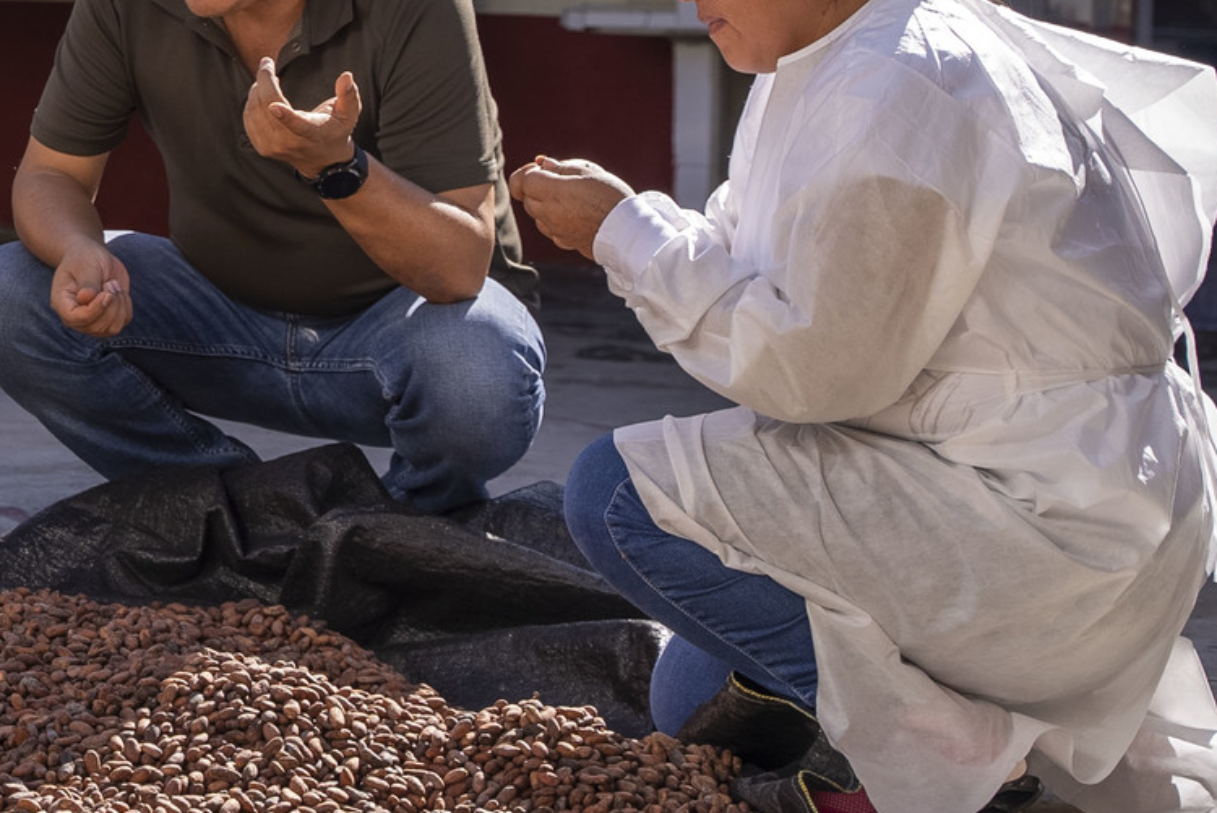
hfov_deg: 15.3
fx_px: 4329
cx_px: -331
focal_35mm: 128
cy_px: 188
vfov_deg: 10.7
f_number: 4
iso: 125
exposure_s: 1/800
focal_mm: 48
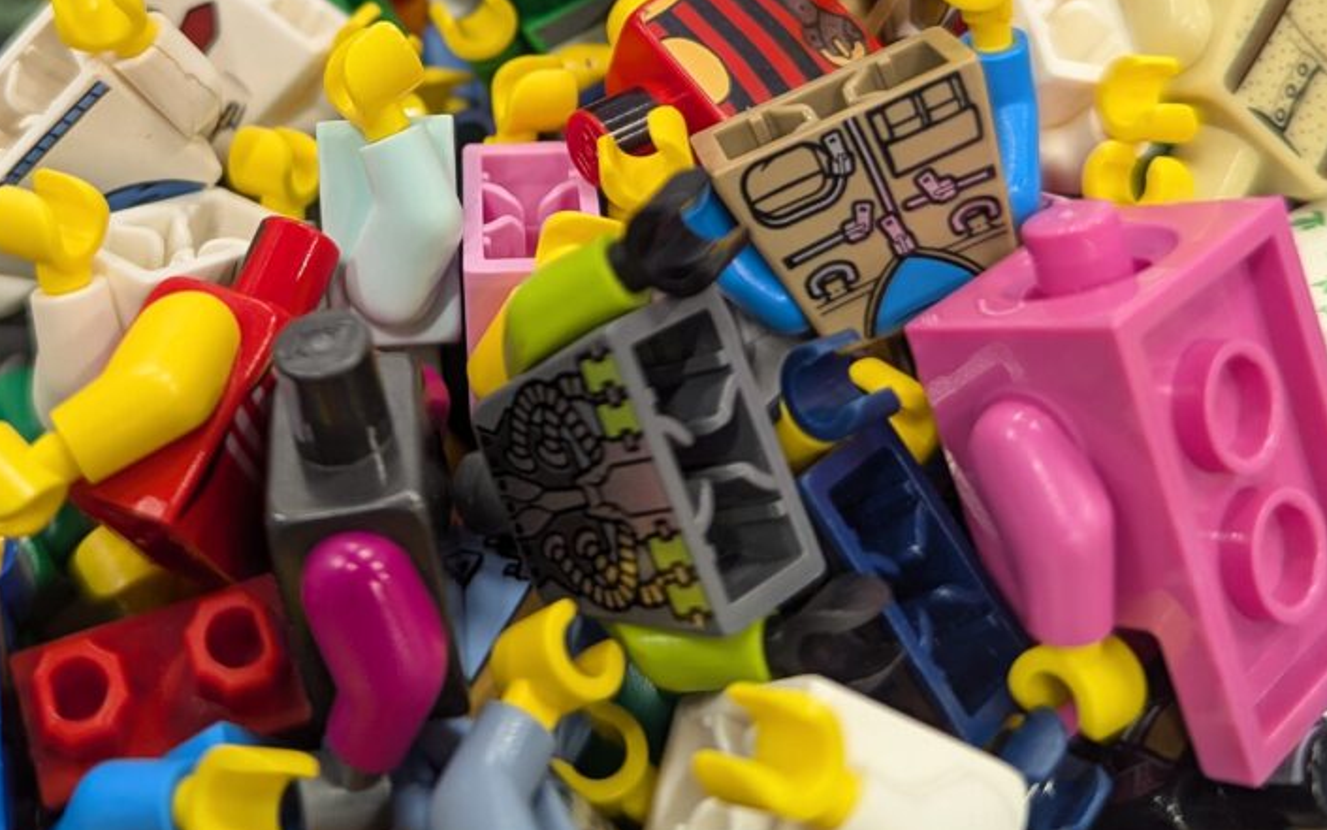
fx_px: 1700
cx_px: 489
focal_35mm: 47
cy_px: 33
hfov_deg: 42.3
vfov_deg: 26.2
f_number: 1.85
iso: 314
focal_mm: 6.81
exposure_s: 1/65
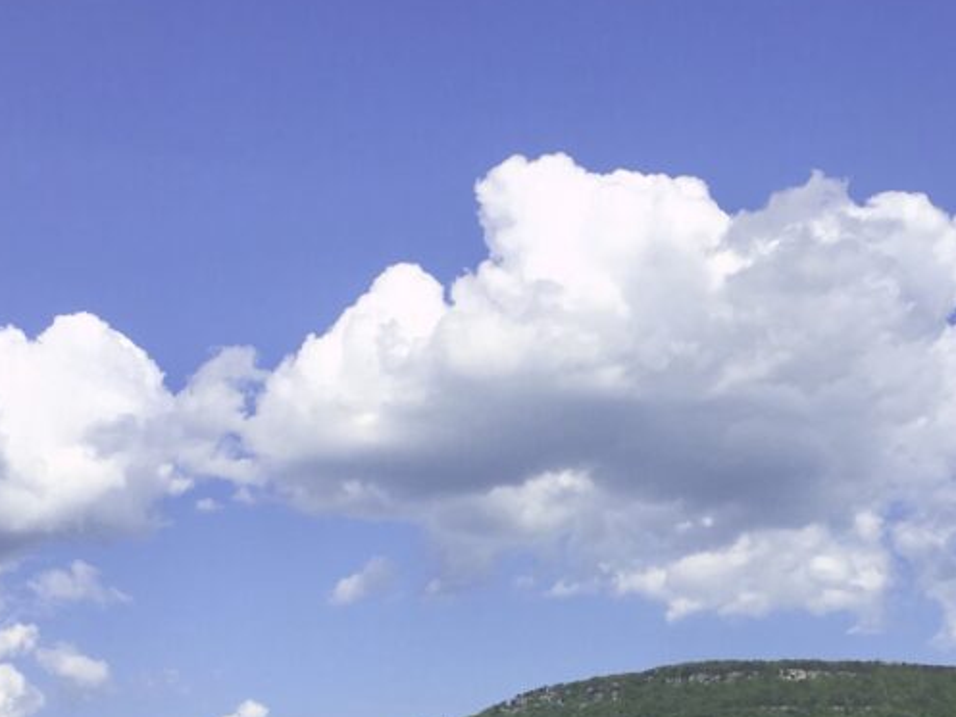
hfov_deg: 27.3
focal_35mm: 71
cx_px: 596
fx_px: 1961
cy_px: 638
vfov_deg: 20.3
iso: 25
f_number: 2.2
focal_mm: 4.15
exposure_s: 1/1603
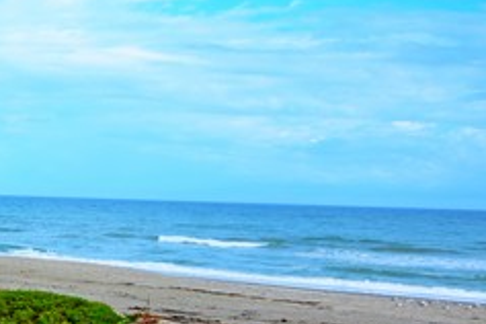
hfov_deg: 25.4
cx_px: -68
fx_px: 985
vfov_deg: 17.6
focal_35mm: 73
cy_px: 412
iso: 100
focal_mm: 18
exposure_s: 1/250
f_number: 8
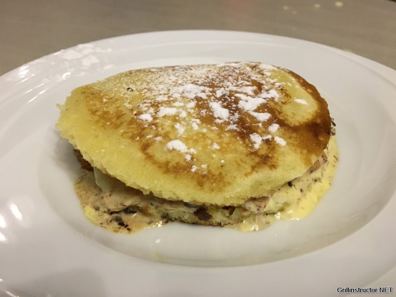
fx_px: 332
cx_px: 198
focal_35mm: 29
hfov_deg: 61.7
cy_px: 148
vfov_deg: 48.2
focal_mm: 4.15
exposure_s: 1/17
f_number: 2.2
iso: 200
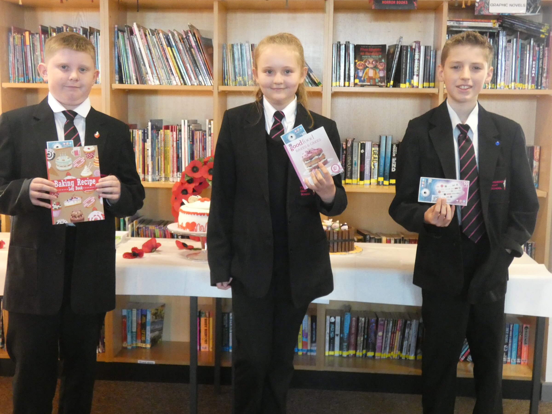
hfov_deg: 41.2
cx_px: 276
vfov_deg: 31.5
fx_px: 734
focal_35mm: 46
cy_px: 207
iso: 1600
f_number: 3.8
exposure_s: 1/80
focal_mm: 8.2
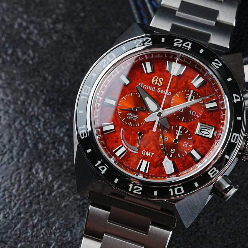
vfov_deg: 23.7
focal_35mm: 73
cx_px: 155
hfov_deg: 23.6
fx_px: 592
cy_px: 119
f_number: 11
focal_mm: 50
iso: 1600
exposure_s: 1/100
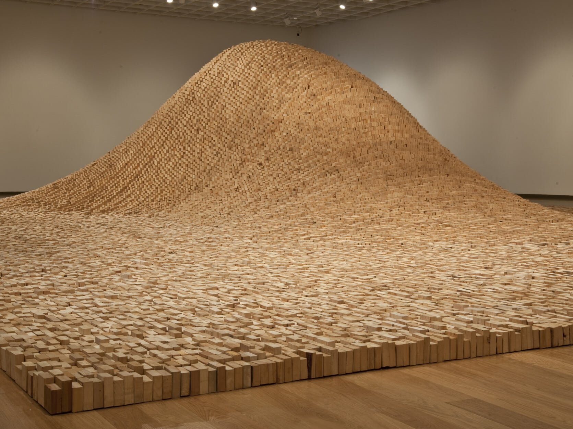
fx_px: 877
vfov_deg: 27.5
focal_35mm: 53
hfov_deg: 36.2
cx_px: 269
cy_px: 213
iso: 200
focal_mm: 48
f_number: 20
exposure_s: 1
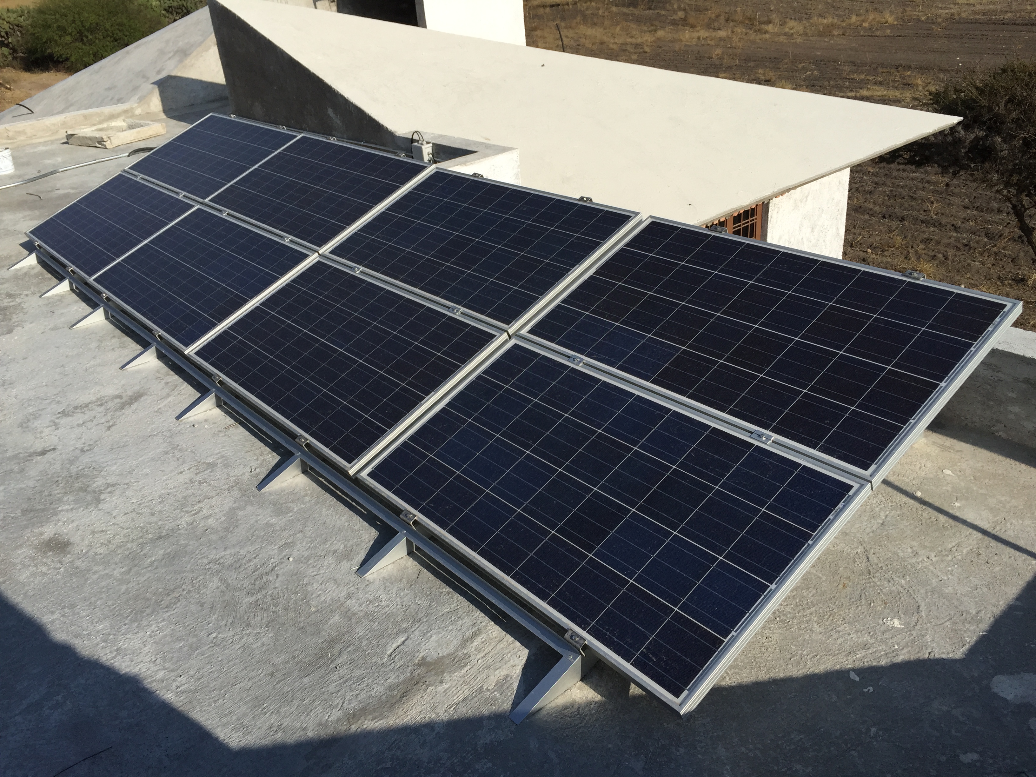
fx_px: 868
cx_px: 518
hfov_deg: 61.7
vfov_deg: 48.2
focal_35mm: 29
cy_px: 388
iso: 32
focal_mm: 4.15
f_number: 2.2
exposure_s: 1/3049
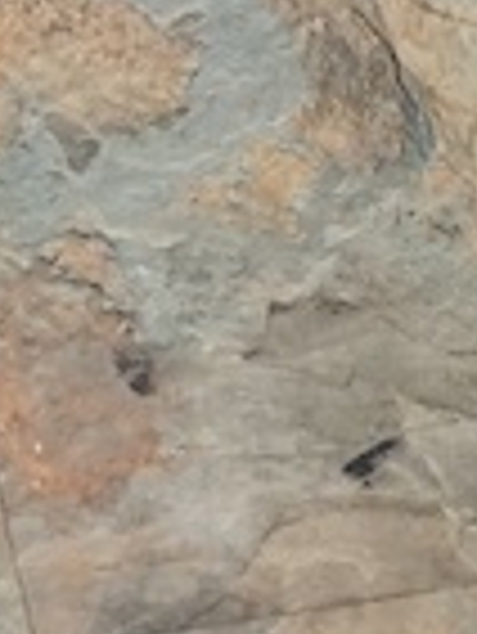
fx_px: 3009
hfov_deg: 8.5
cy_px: 171
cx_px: -518
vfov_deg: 12.0
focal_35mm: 164
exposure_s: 1/30
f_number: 2.2
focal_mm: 4.15
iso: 80
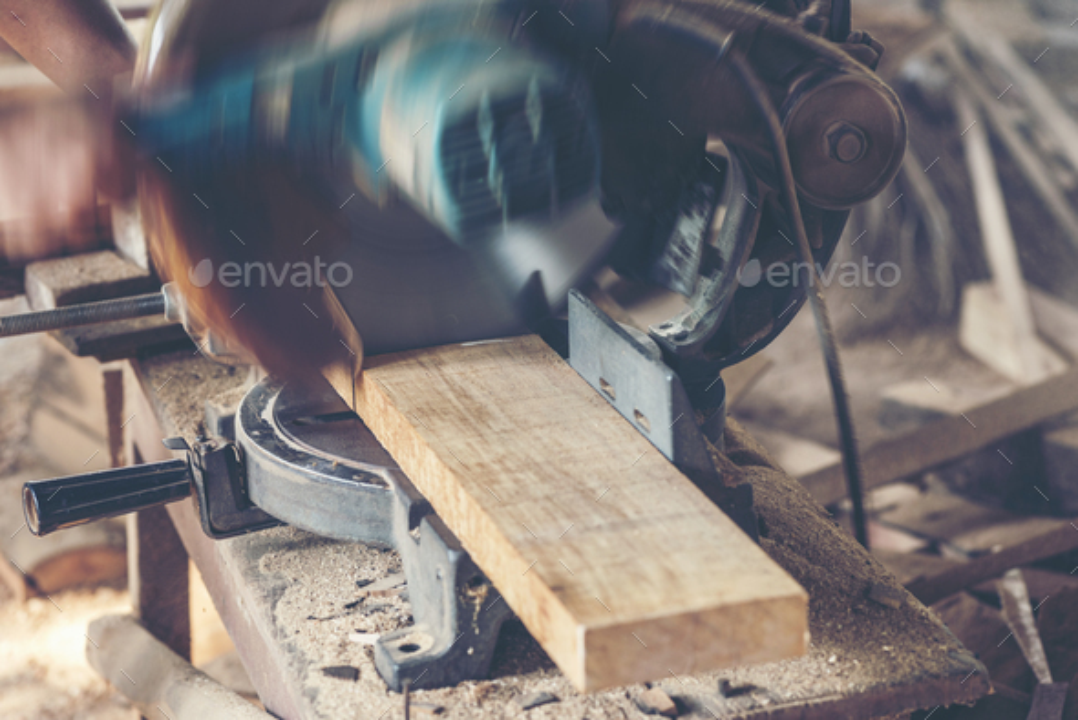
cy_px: 360
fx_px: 3146
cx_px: 539
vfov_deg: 13.1
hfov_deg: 19.4
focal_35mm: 105
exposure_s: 1/20
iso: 320
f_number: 5.6
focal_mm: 105
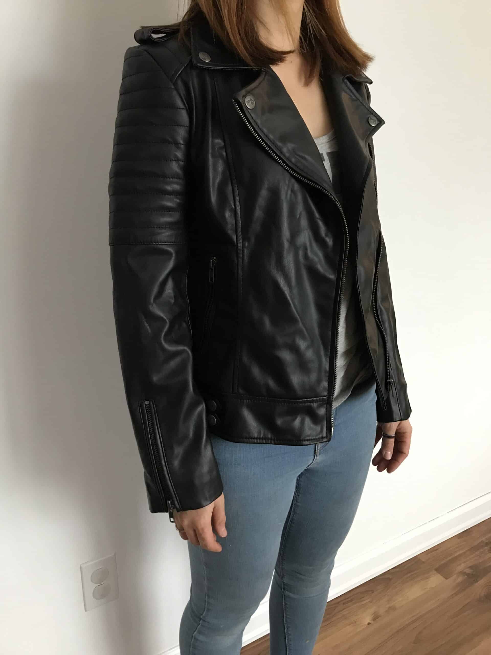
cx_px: 246
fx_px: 530
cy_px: 328
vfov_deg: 63.4
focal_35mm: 28
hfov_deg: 49.7
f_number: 1.8
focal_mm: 3.99
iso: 100
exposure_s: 1/12
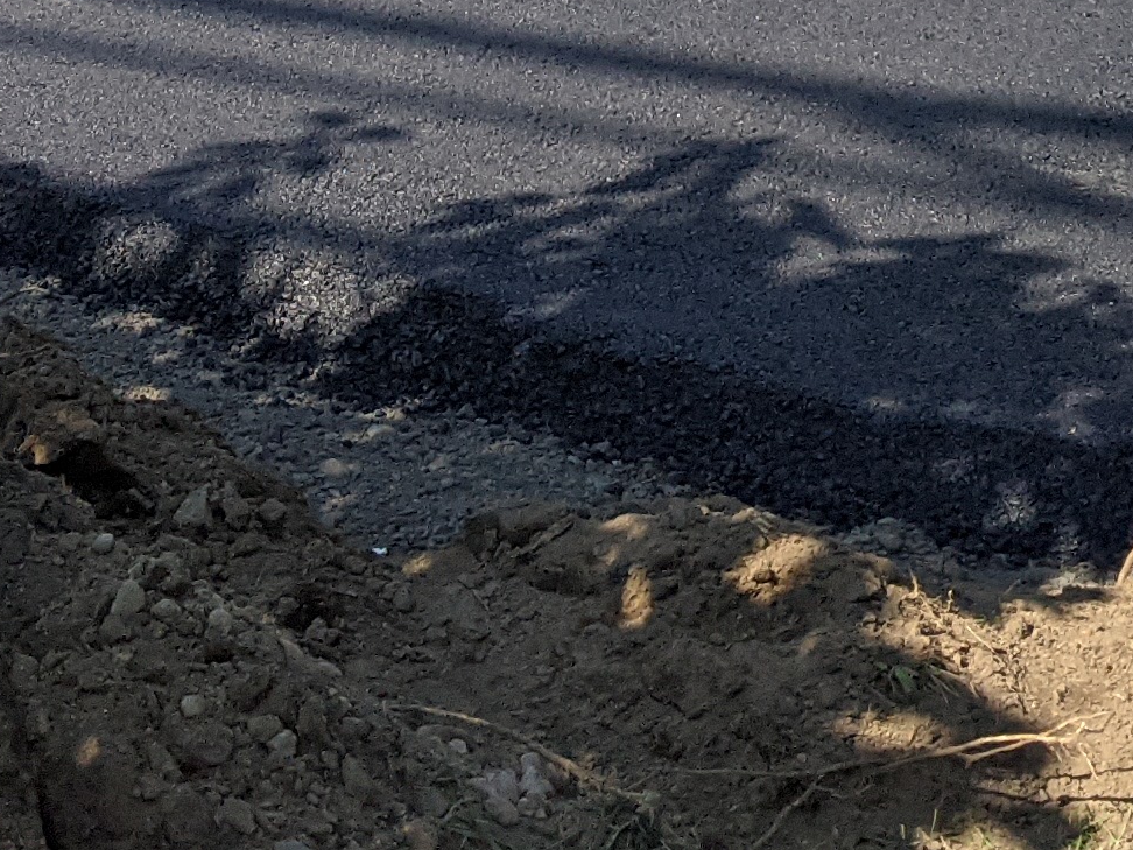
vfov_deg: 12.2
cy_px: -675
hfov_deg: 17.5
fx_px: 3666
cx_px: 431
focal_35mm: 112
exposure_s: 1/4695
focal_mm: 4.44
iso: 50
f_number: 1.8
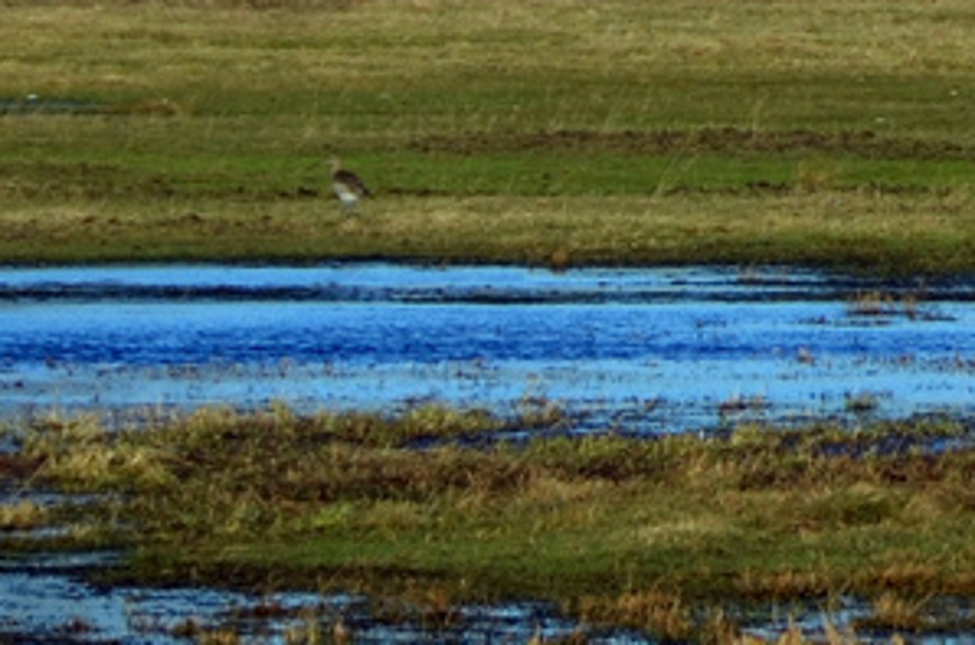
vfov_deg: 1.5
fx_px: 24824
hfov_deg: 2.2
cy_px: -593
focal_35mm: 919
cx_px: 1474
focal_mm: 112
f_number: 8
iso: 100
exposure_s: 1/250
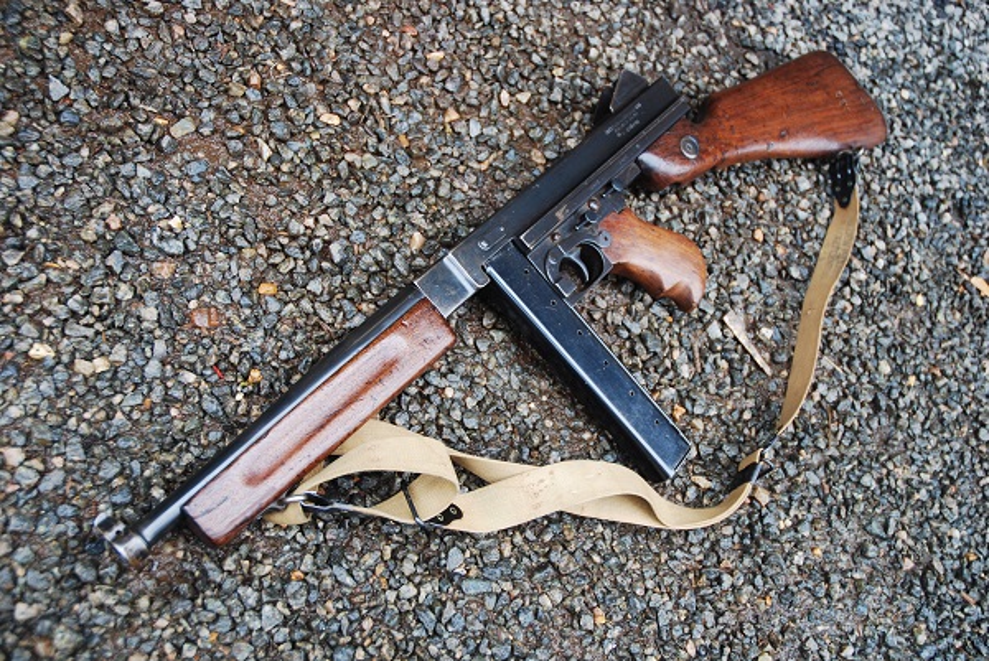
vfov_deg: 40.0
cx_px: 494
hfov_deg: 57.2
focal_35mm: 33
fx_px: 907
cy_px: 330
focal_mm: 22
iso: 200
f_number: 4
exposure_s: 1/60
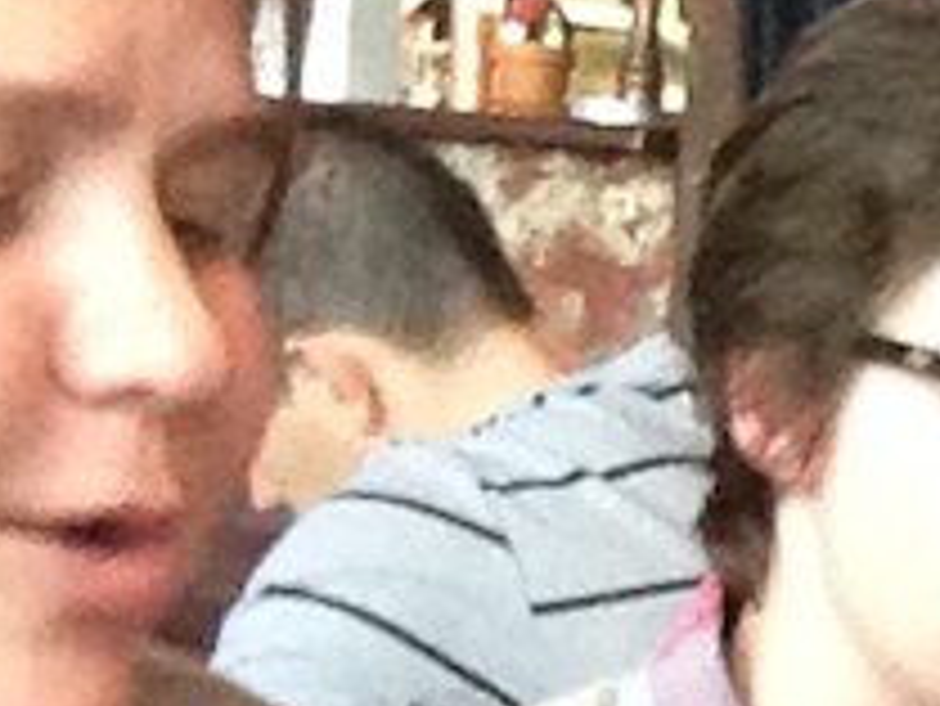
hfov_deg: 10.9
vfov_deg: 9.3
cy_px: 904
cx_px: 2150
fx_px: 4293
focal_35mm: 158
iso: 500
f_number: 2.4
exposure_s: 1/15
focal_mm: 2.15
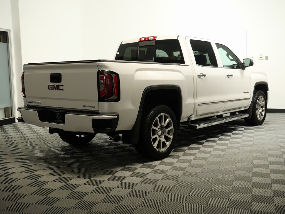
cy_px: 107
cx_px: 142
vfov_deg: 39.7
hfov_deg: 51.4
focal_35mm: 36
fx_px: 296
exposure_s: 1/100
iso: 250
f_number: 5
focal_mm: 18
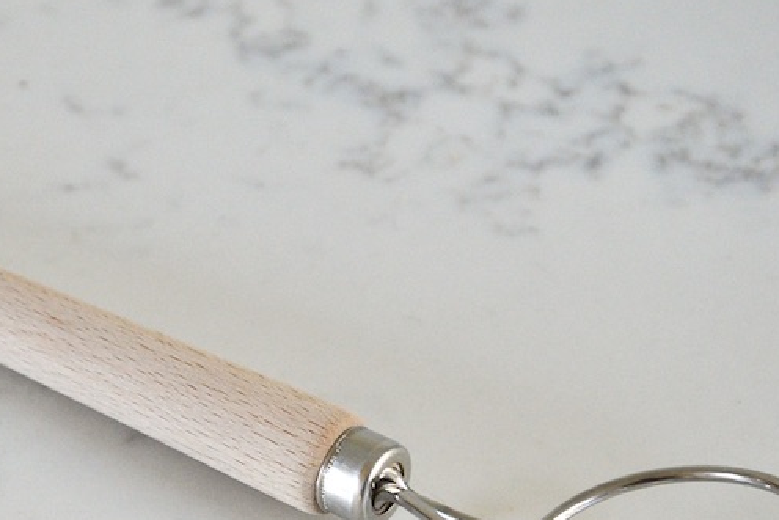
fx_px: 2879
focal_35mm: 133
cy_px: 287
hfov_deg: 15.3
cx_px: 195
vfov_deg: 10.3
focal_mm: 55
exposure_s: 1/160
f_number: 5.6
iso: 2500
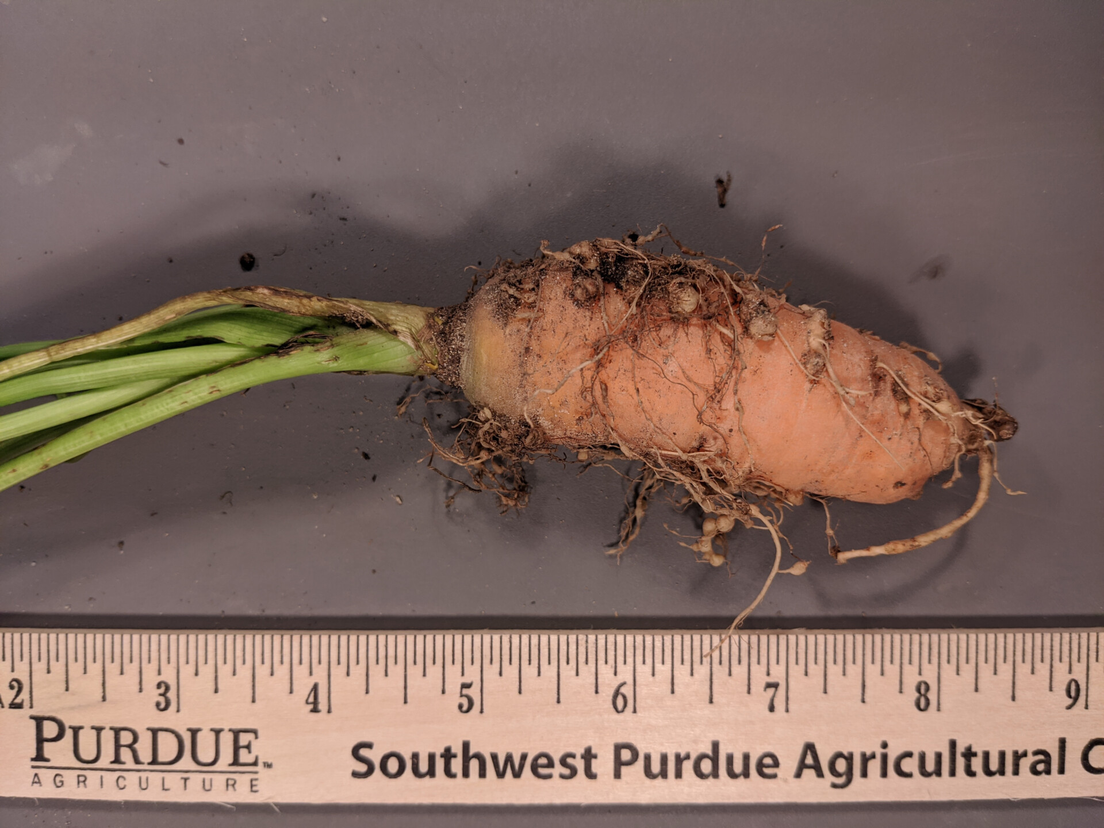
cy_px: 414
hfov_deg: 65.3
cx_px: 552
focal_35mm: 27
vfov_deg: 51.4
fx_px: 861
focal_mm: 4.38
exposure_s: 1/182
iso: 57
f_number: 1.73
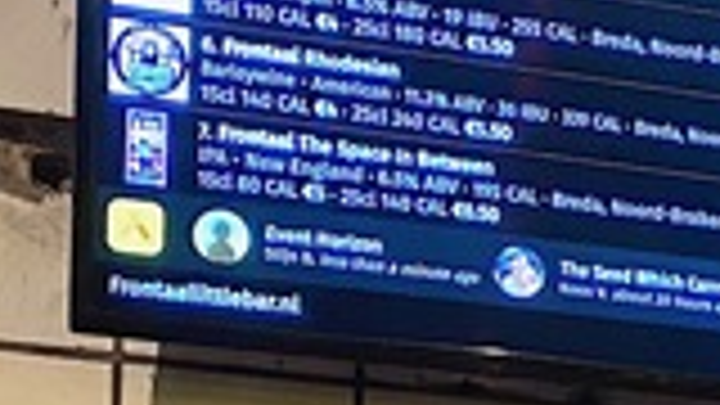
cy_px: 1004
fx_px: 2711
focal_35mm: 142
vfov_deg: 7.9
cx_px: 1292
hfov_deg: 13.6
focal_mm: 4.25
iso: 400
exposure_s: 1/33
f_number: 1.8
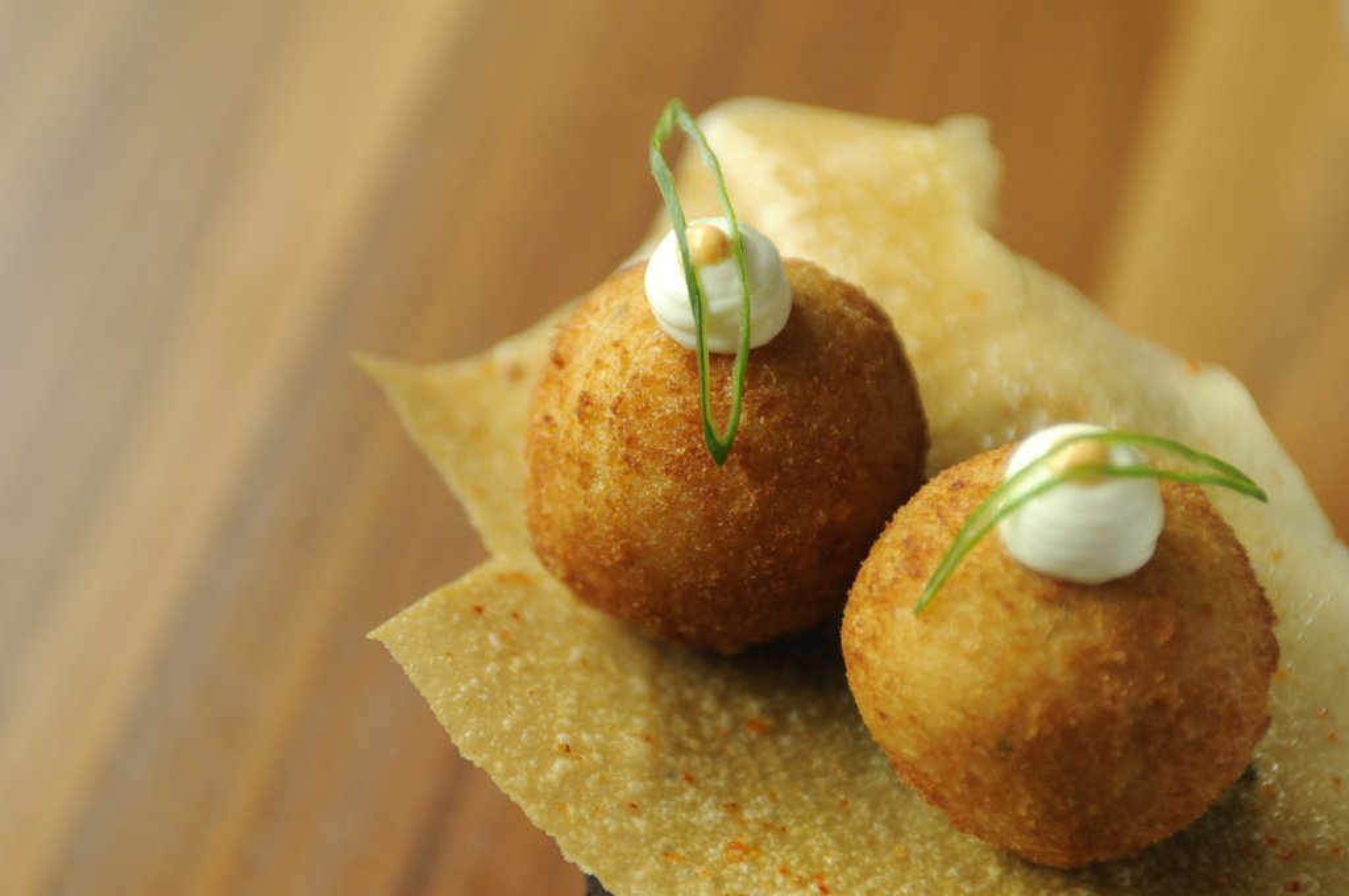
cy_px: 448
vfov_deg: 13.0
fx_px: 3930
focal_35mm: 105
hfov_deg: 19.5
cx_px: 674
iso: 800
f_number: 4
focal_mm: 70
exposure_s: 1/160
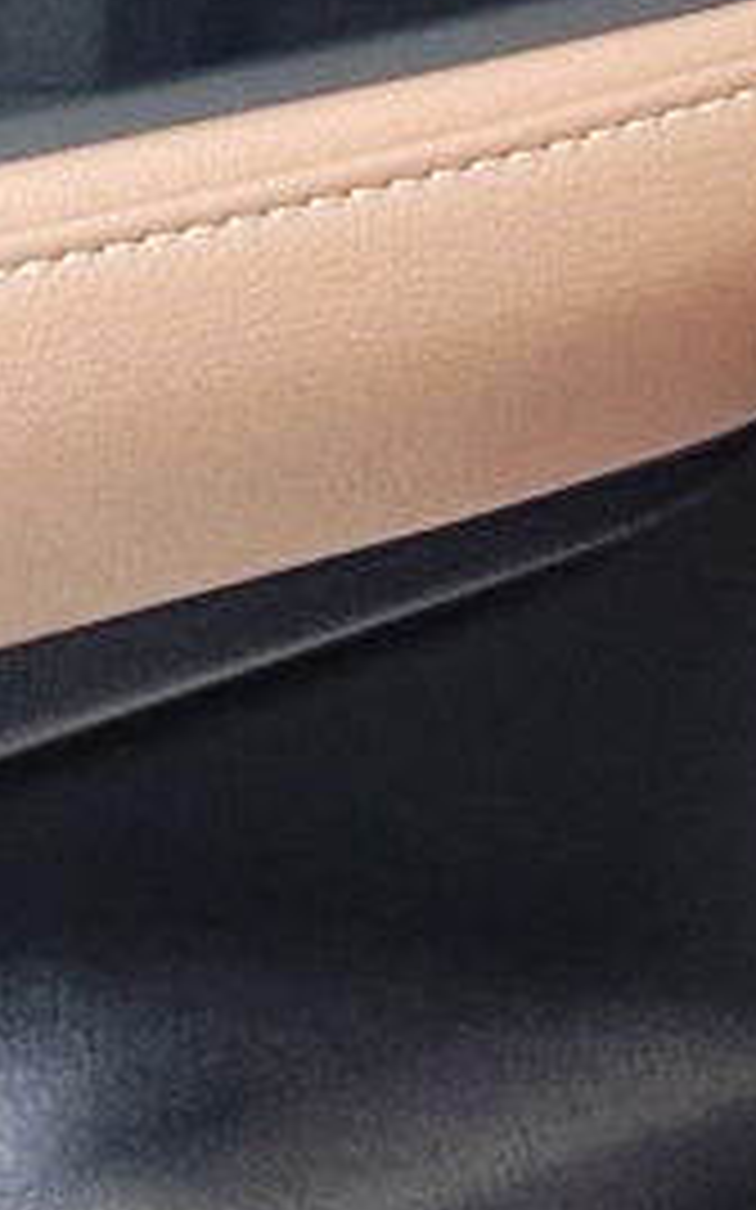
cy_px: -360
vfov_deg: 10.6
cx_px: -801
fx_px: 6399
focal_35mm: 194
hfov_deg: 6.5
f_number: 1.78
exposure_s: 1/30
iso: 640
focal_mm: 6.86
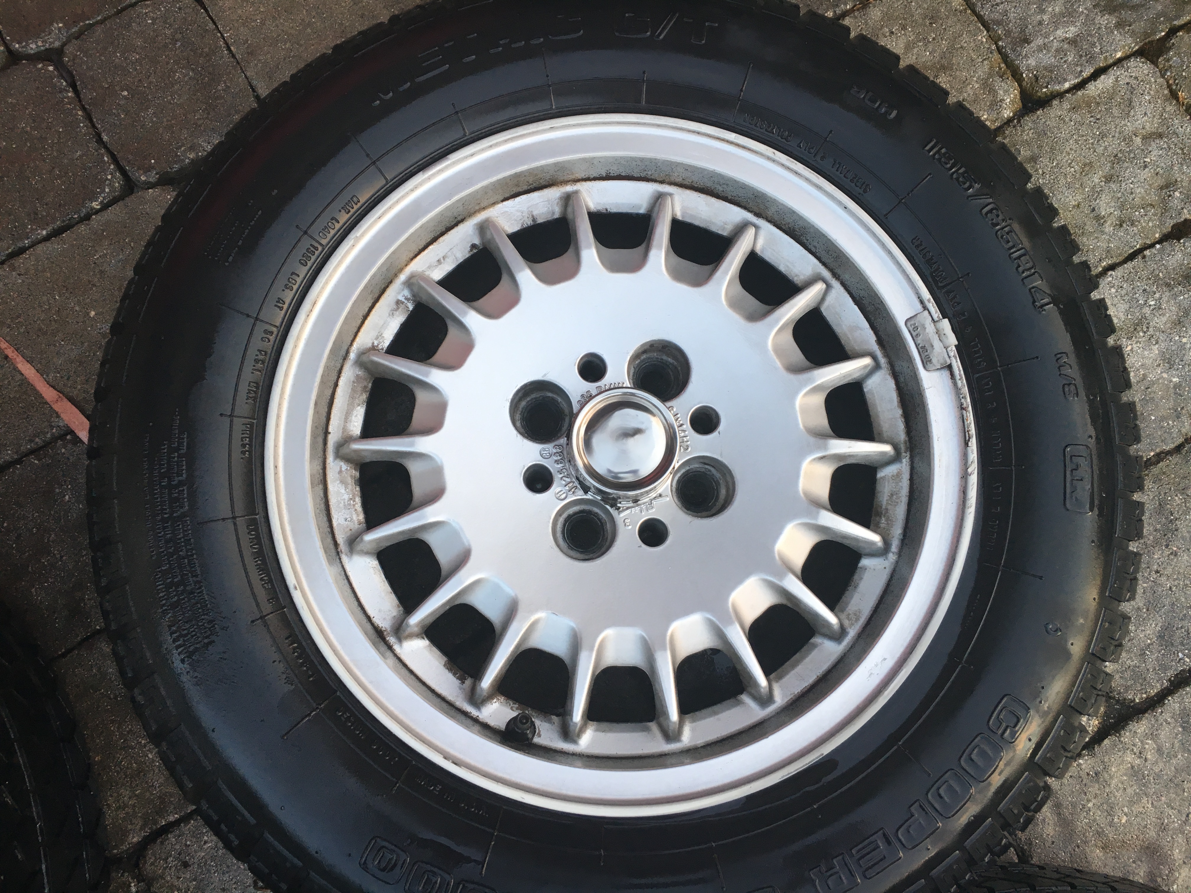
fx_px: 998
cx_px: 596
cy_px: 446
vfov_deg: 48.2
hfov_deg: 61.7
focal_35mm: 29
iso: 25
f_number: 2.2
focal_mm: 4.15
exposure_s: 1/40
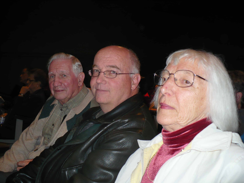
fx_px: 261
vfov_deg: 38.7
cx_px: 122
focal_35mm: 37
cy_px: 92
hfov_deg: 50.1
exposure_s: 1/8
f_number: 2.8
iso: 100
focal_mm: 6.1
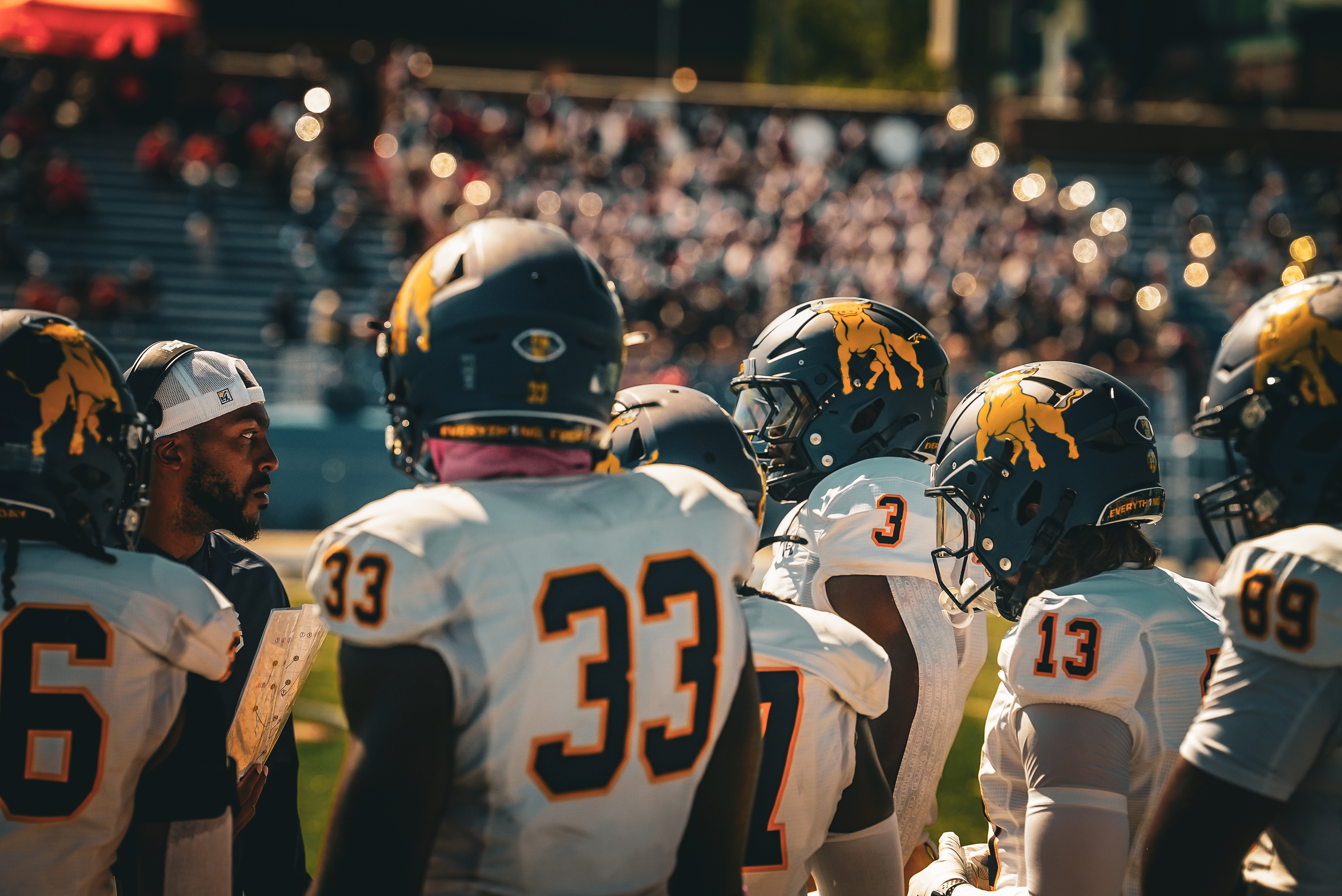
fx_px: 5594
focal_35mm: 150
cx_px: 671
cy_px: 448
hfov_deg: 13.7
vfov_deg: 9.2
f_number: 4
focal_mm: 150
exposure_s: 1/160
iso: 640
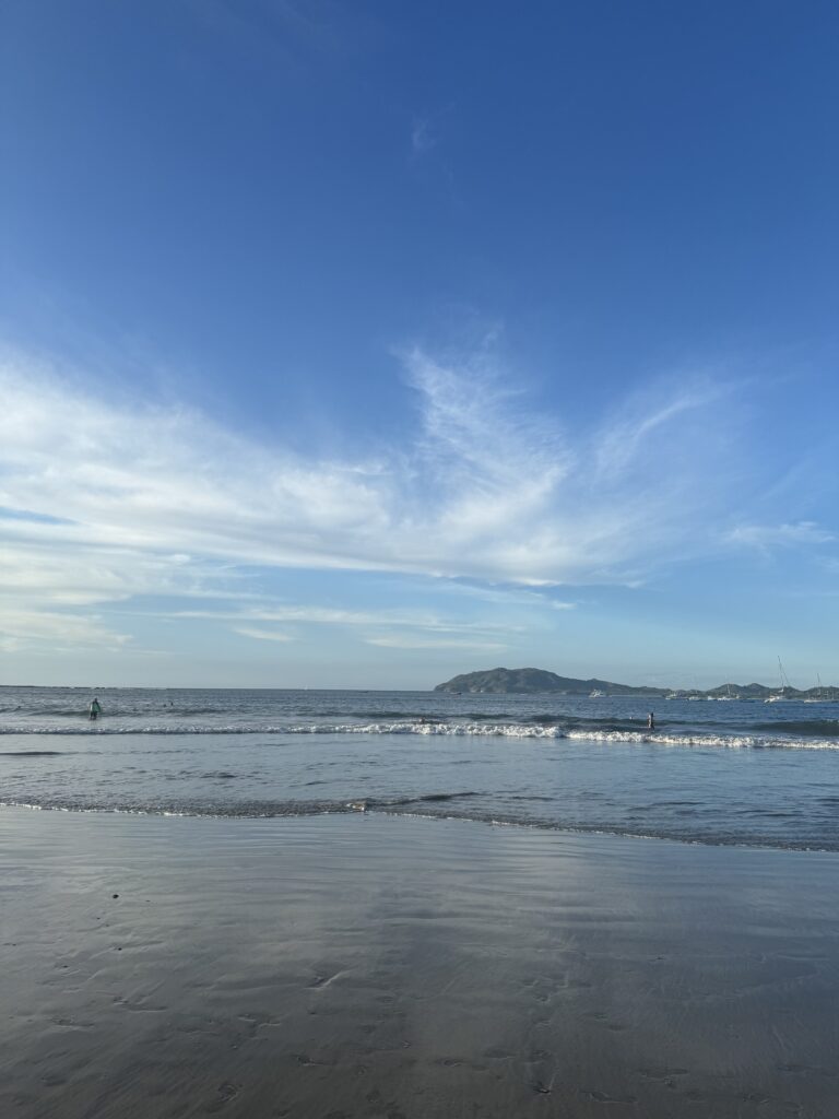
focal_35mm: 24
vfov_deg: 71.6
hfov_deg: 56.8
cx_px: 420
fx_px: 776
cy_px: 560
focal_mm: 6.76
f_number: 1.78
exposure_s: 1/3597
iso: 80
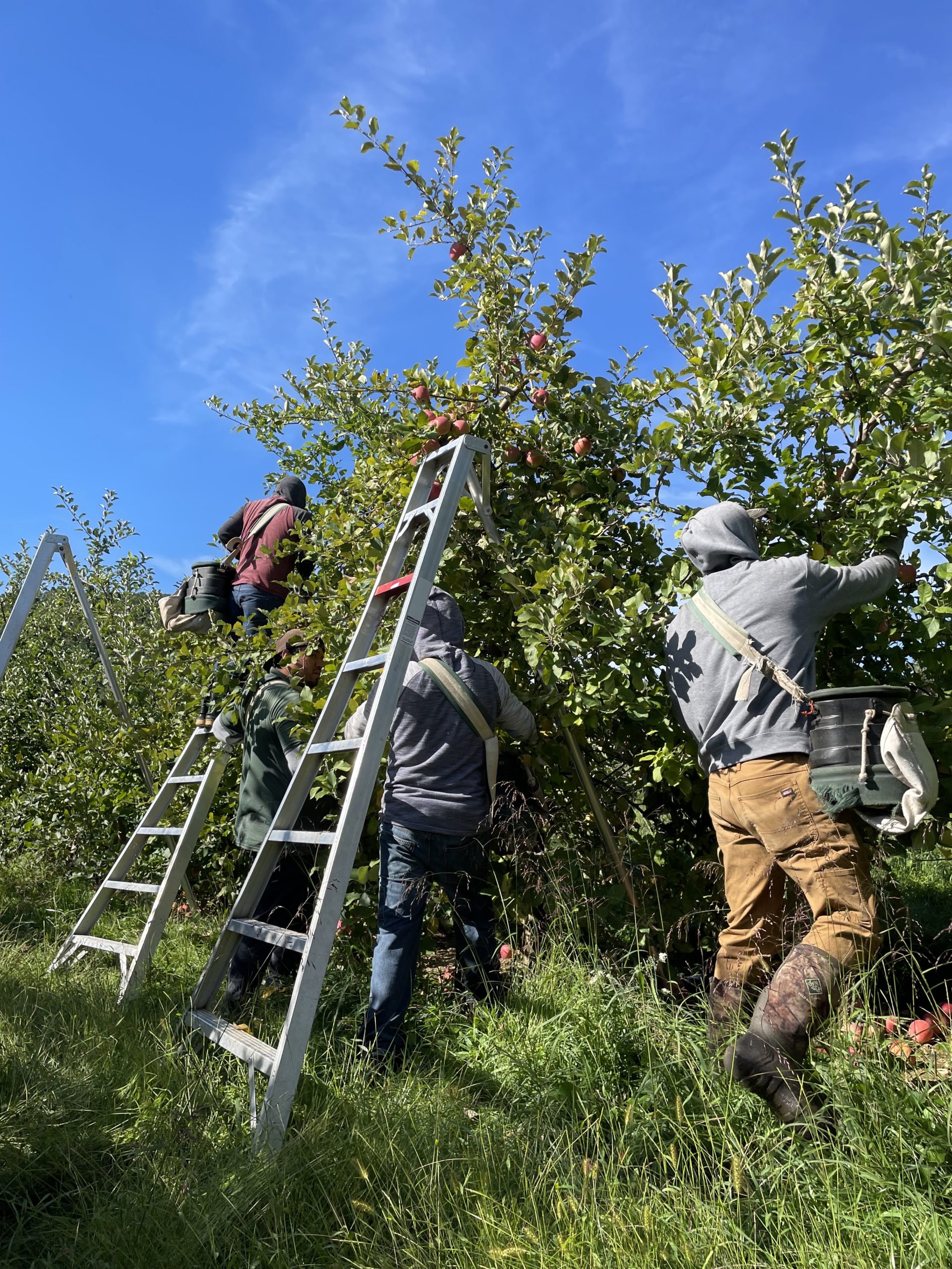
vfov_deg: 67.3
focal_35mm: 26
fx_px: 953
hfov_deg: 53.1
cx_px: 476
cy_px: 634
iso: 32
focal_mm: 4.2
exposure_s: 1/1742
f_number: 1.6
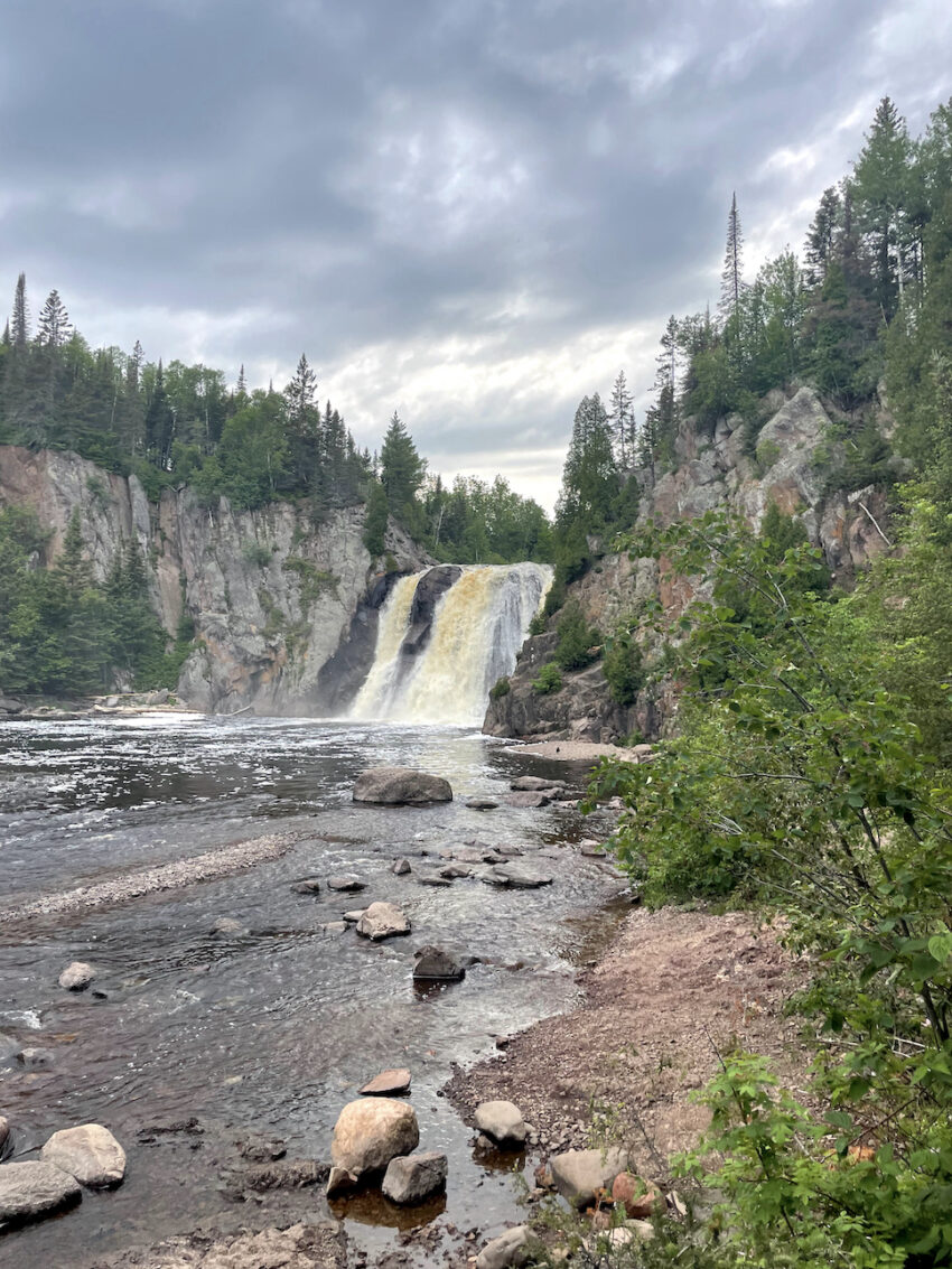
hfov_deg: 53.1
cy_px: 634
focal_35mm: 26
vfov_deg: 67.3
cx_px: 476
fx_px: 953
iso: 32
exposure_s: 1/206
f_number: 1.6
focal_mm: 4.2
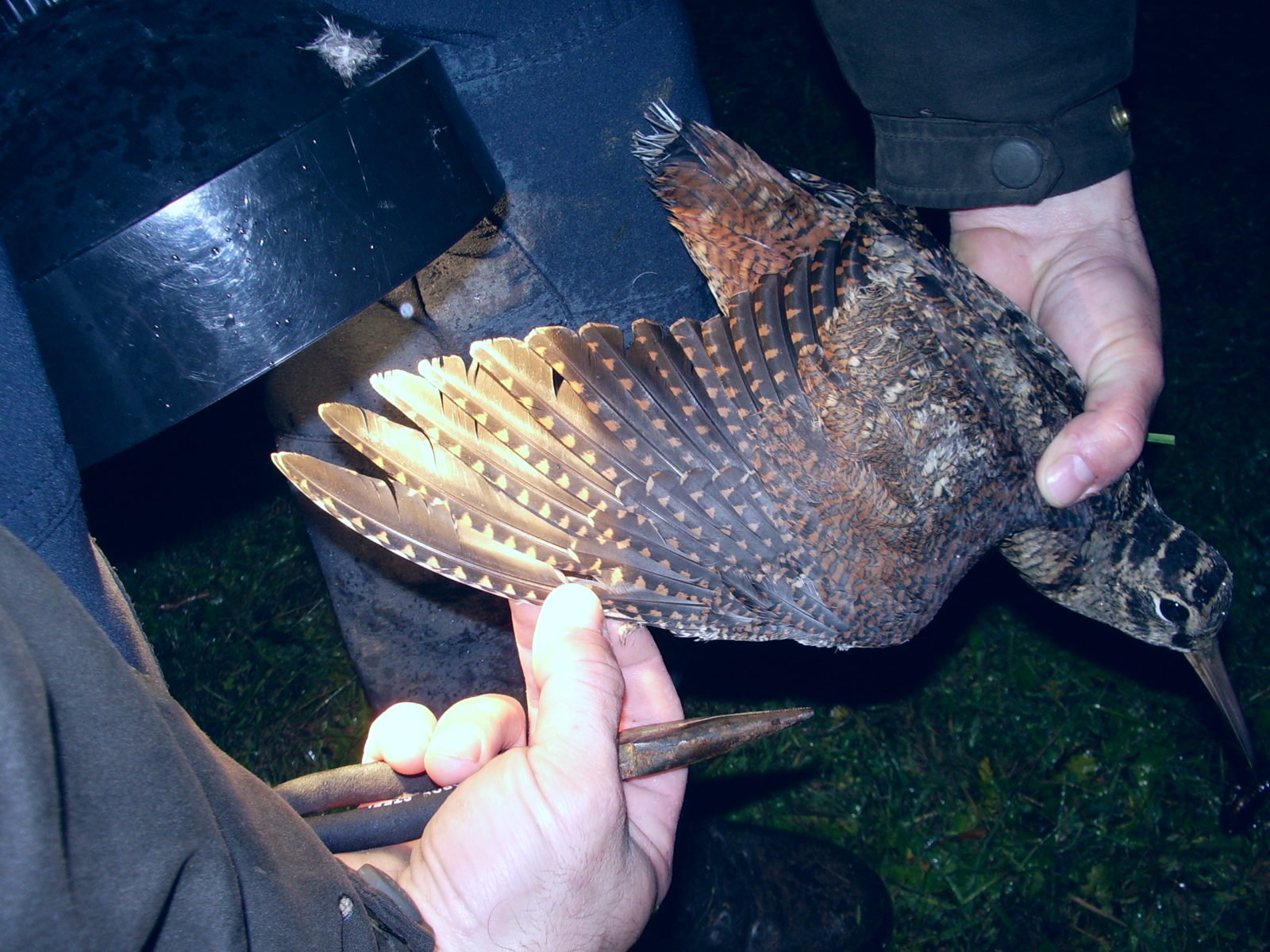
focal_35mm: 35
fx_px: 1284
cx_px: 635
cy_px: 476
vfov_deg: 40.7
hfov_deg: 52.6
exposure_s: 1/40
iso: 100
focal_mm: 5.8
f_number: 4.3
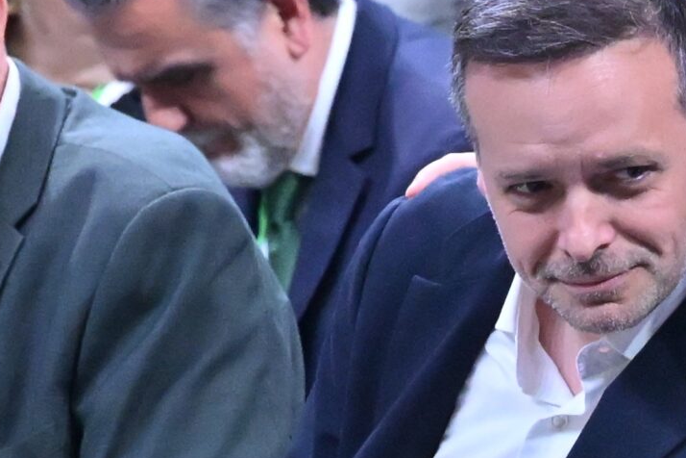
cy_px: 407
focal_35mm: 645
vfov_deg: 2.1
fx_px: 12290
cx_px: 984
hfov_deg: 3.2
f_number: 6.3
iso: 9000
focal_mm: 120
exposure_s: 1/250
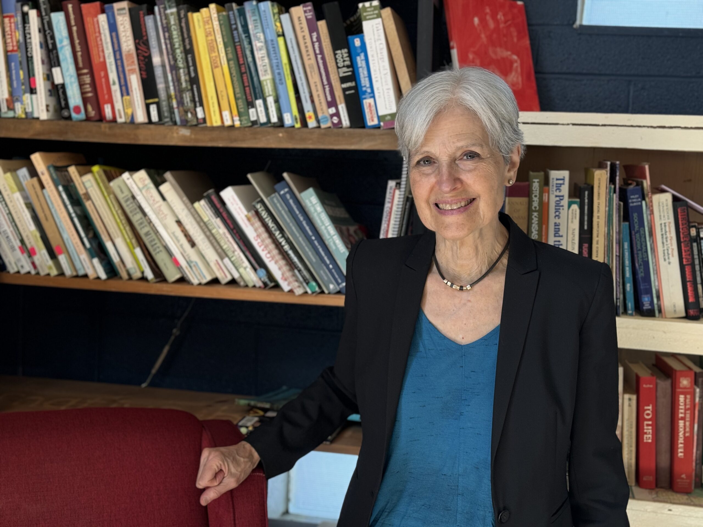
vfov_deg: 30.3
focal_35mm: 48
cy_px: 264
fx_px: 975
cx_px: 352
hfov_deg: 39.7
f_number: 1.78
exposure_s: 1/68
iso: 100
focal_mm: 6.76
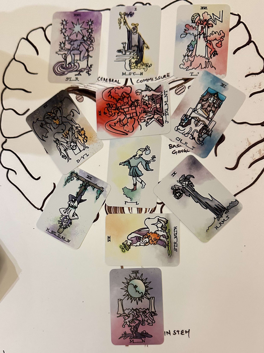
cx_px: 132
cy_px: 176
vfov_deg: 71.6
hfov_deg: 56.8
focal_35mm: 24
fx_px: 244
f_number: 1.78
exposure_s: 1/60
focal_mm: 6.86
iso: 320
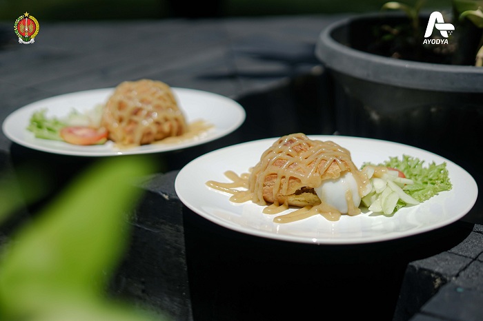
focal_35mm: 50
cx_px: 242
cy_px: 160
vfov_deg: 27.0
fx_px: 670
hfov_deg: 39.6
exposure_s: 1/3200
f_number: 2.2
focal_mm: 50
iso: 64
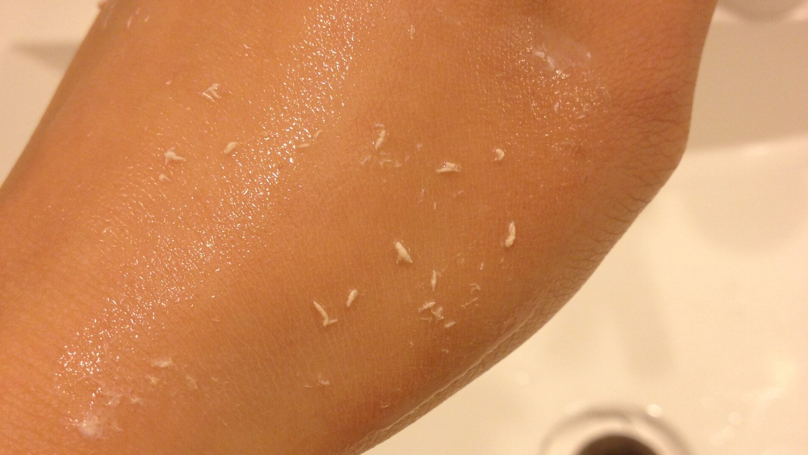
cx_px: 403
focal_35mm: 51
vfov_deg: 23.4
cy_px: 292
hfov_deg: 40.6
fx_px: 1093
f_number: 2.4
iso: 80
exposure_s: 1/20
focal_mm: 4.28
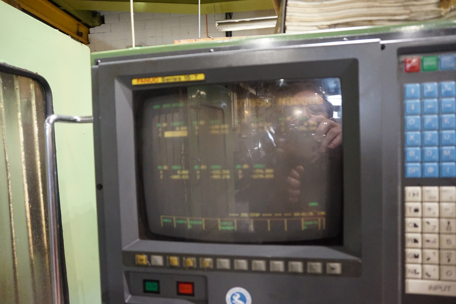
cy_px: 152
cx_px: 228
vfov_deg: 53.1
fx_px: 304
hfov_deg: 73.8
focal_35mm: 24
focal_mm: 16
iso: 3200
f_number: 3.5
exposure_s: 1/50
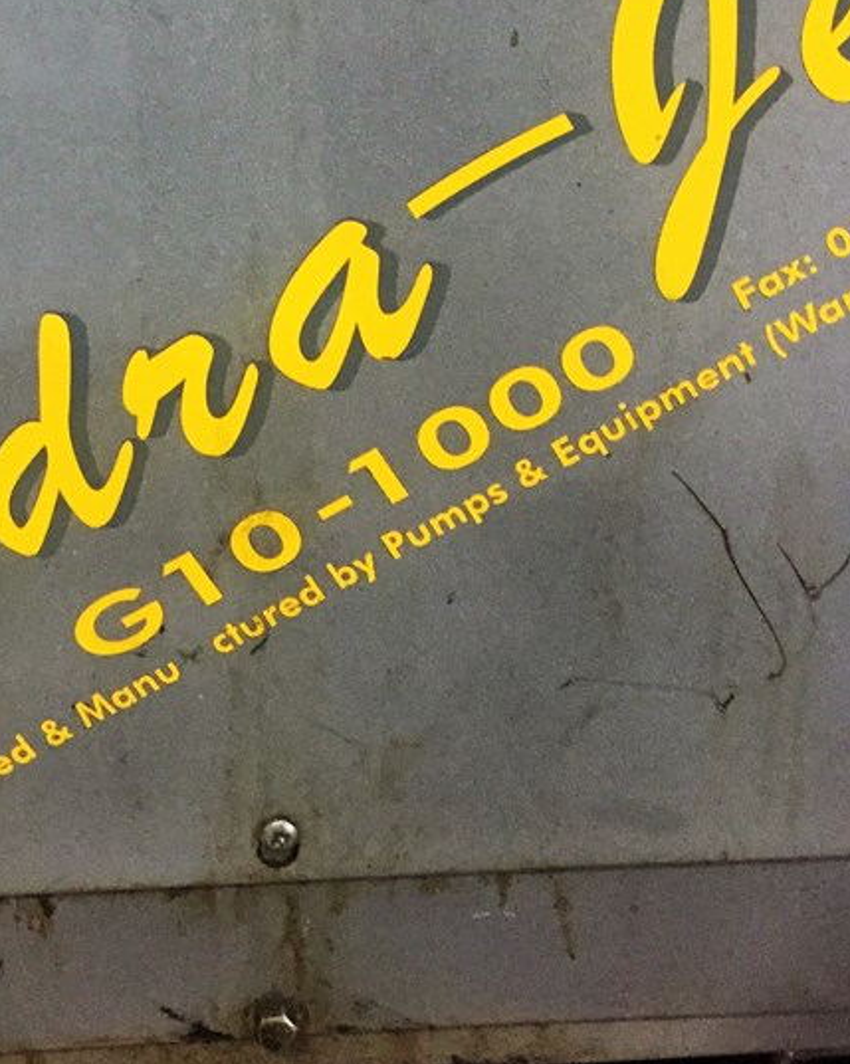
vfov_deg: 33.3
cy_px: 147
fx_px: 1700
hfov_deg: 28.0
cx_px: 345
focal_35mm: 54
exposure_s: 1/17
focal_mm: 4.15
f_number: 2.2
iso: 250
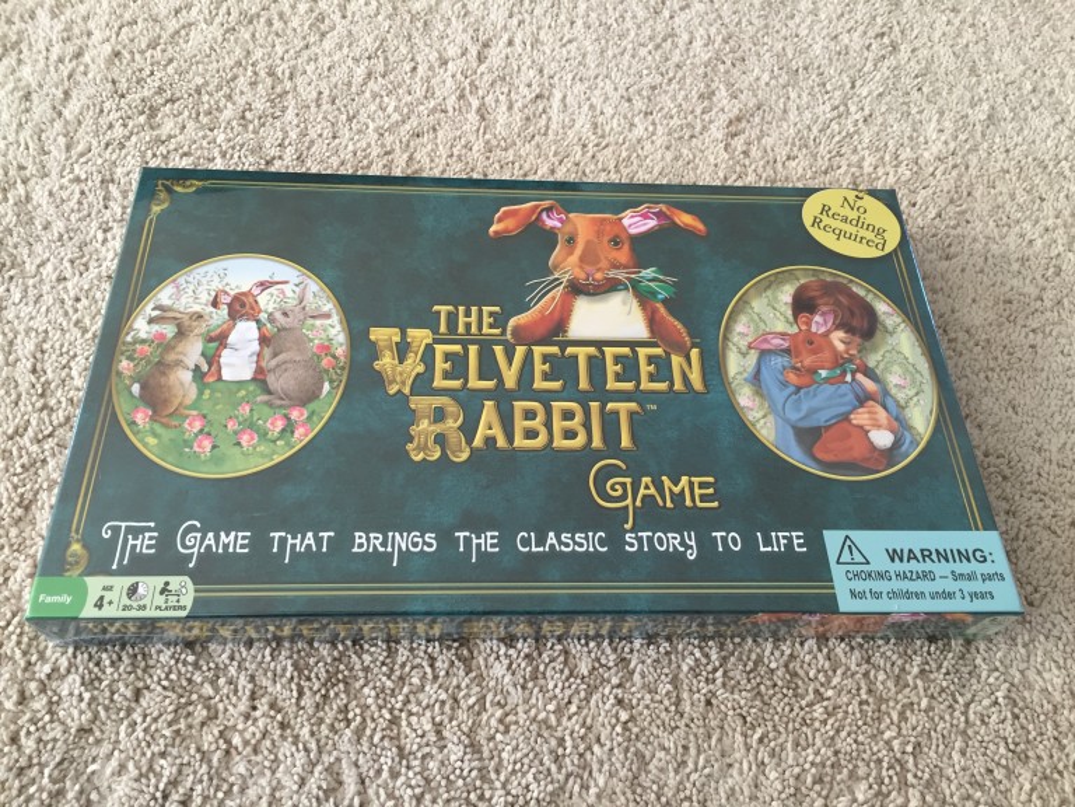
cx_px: 538
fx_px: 901
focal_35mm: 29
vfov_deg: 48.2
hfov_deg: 61.7
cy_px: 404
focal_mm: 4.15
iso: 64
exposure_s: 1/30
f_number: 2.2
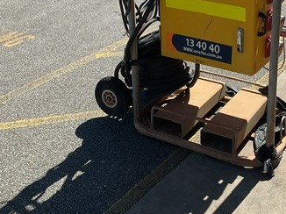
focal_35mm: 57
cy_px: 14
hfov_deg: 33.3
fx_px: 471
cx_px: 208
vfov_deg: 24.7
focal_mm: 3
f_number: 1.8
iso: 16
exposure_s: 1/1675
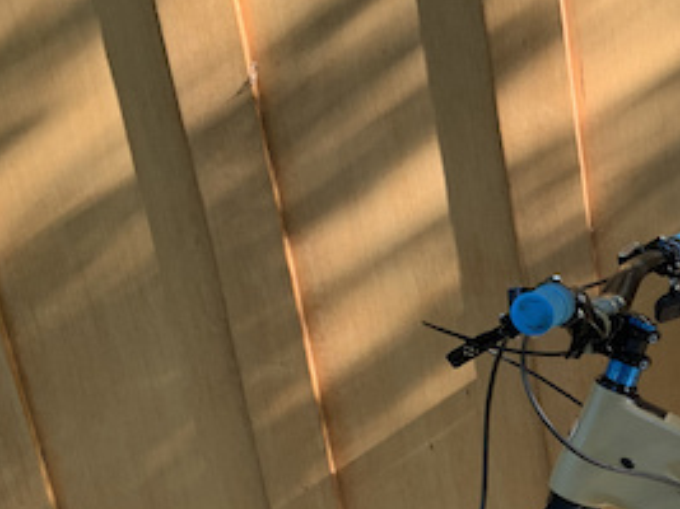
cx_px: 932
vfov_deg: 17.6
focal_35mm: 78
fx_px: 1532
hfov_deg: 22.0
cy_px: 669
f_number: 1.8
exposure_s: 1/175
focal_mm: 4.25
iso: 25
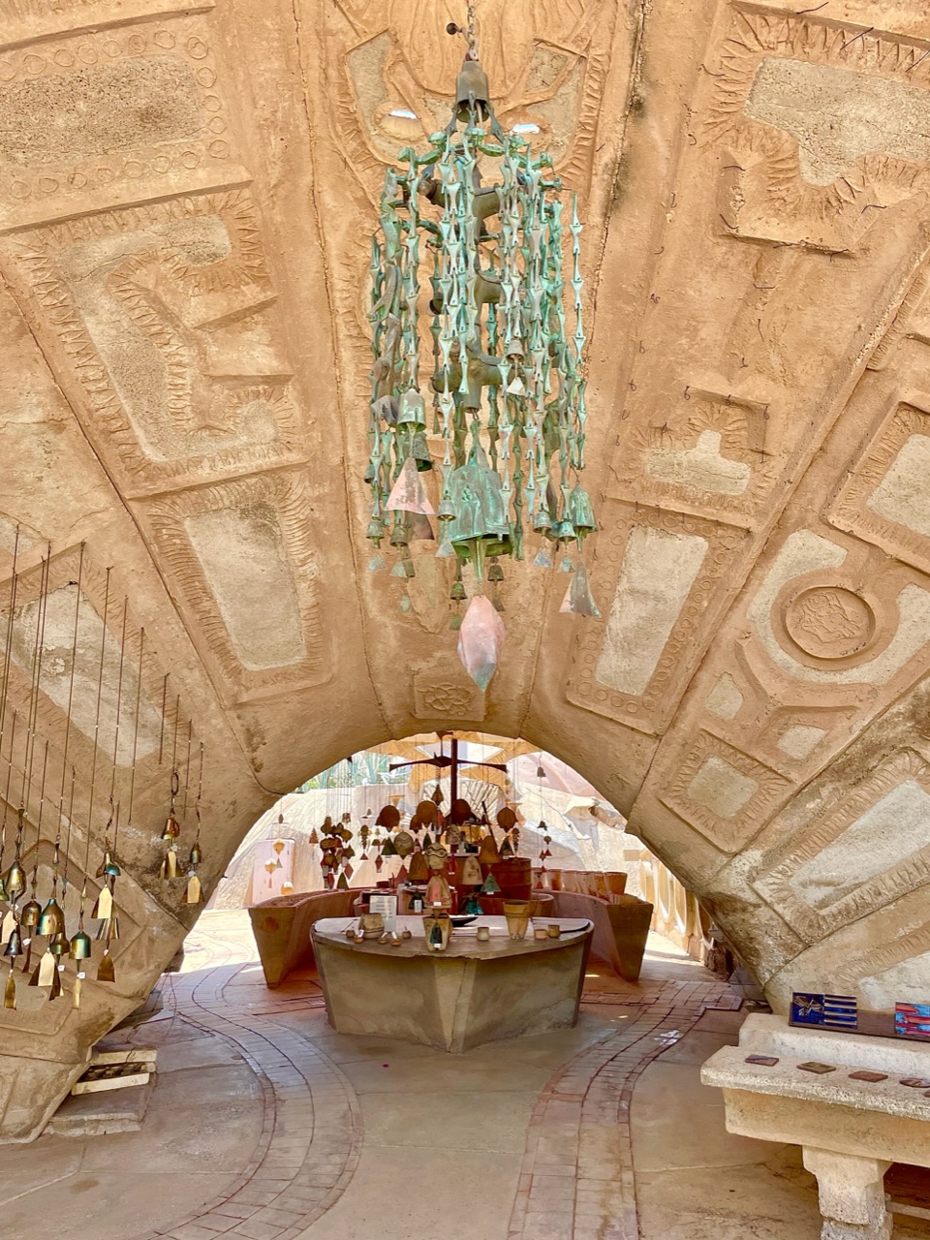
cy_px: 620
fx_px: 931
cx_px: 465
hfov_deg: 53.1
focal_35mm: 26
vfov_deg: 67.3
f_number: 1.6
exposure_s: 1/450
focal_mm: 4.2
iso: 50
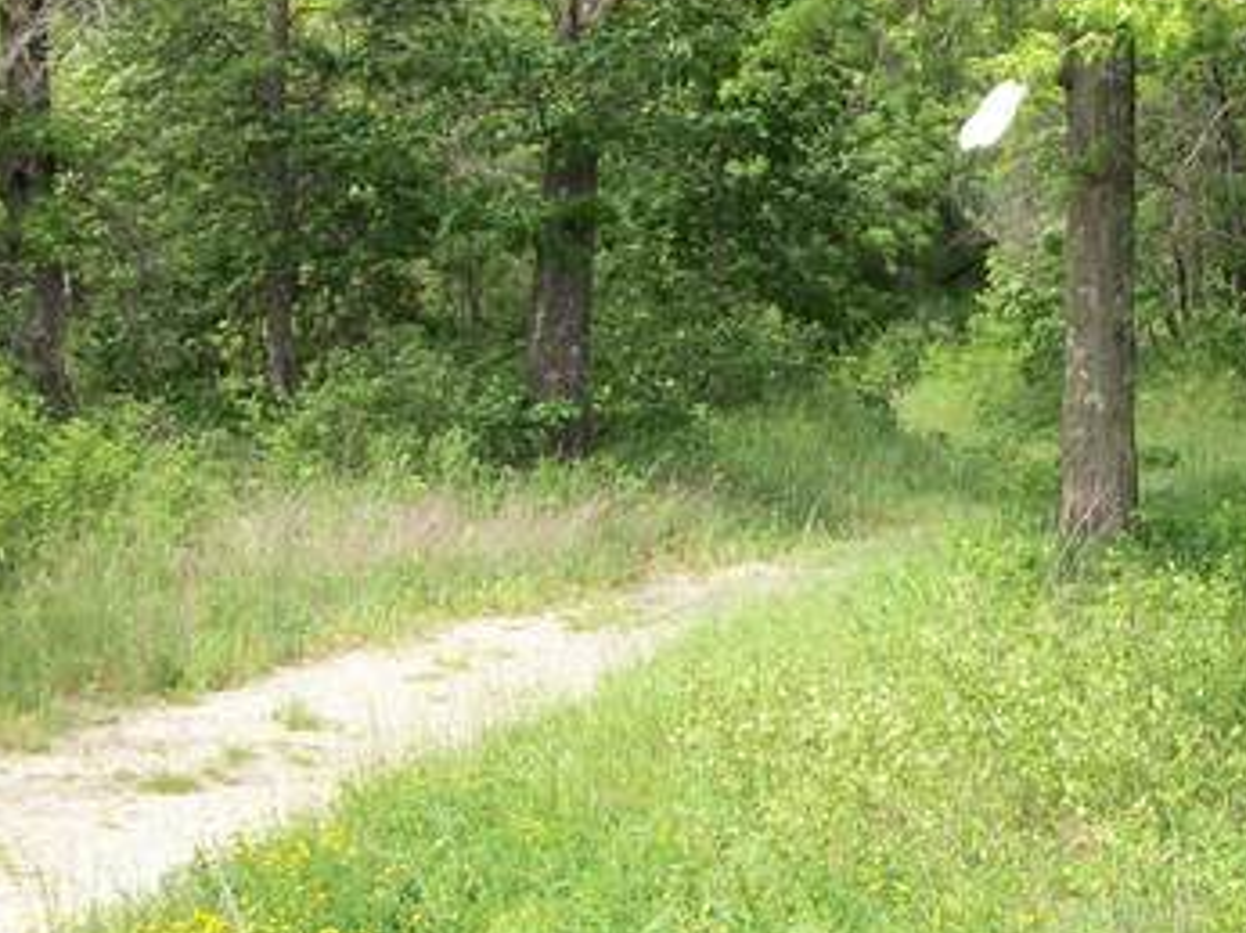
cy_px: 385
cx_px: 944
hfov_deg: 26.0
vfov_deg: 19.9
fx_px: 2662
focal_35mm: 74
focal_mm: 5.7
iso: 80
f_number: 2.9
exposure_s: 1/400
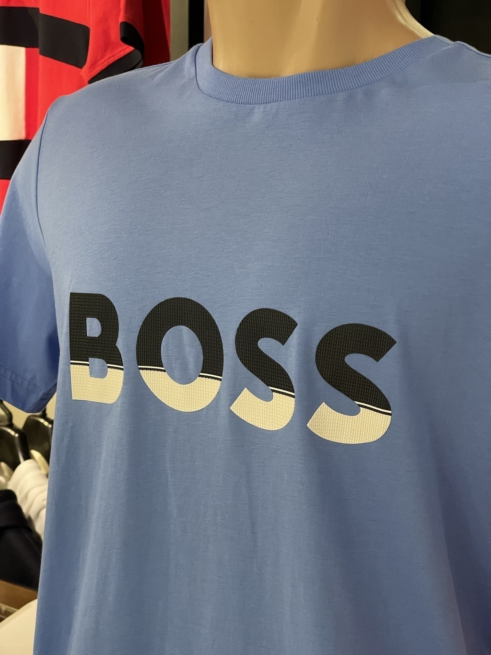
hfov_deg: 22.9
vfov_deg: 30.3
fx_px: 1210
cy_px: 328
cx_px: 246
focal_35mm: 64
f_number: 2.2
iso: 400
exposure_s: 1/60
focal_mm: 7.5
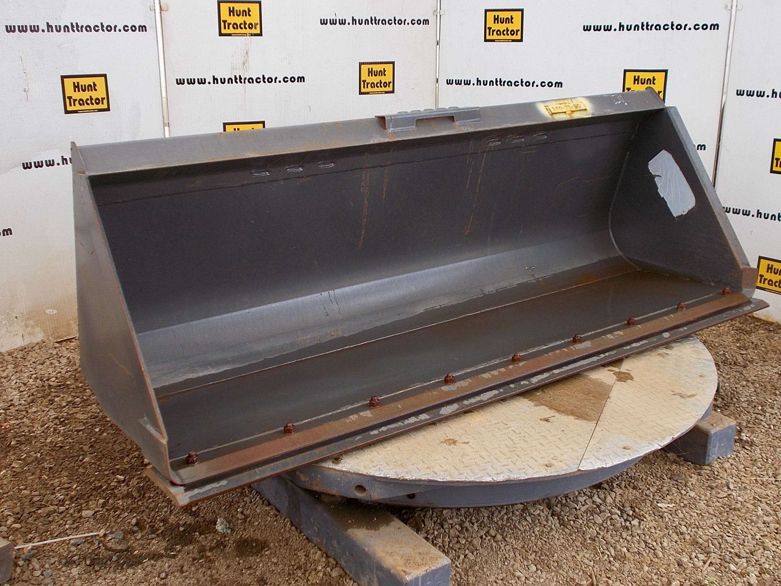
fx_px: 880
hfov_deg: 47.9
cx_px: 390
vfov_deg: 36.8
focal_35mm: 39
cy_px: 293
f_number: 3.9
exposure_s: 1/40
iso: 80
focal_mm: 6.9
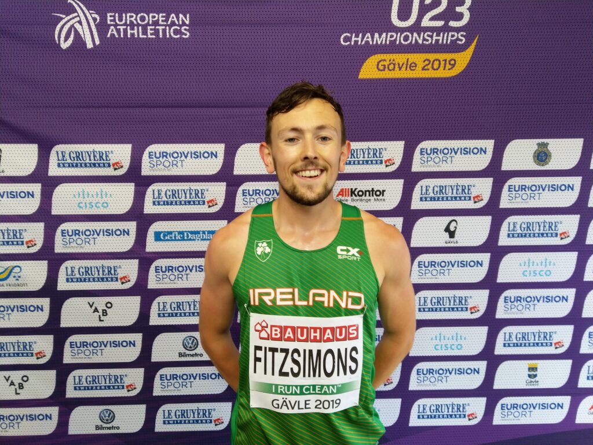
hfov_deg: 69.4
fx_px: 428
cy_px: 222
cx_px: 296
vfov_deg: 54.9
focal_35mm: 25
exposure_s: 1/50
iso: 100
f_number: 1.75
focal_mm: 4.28
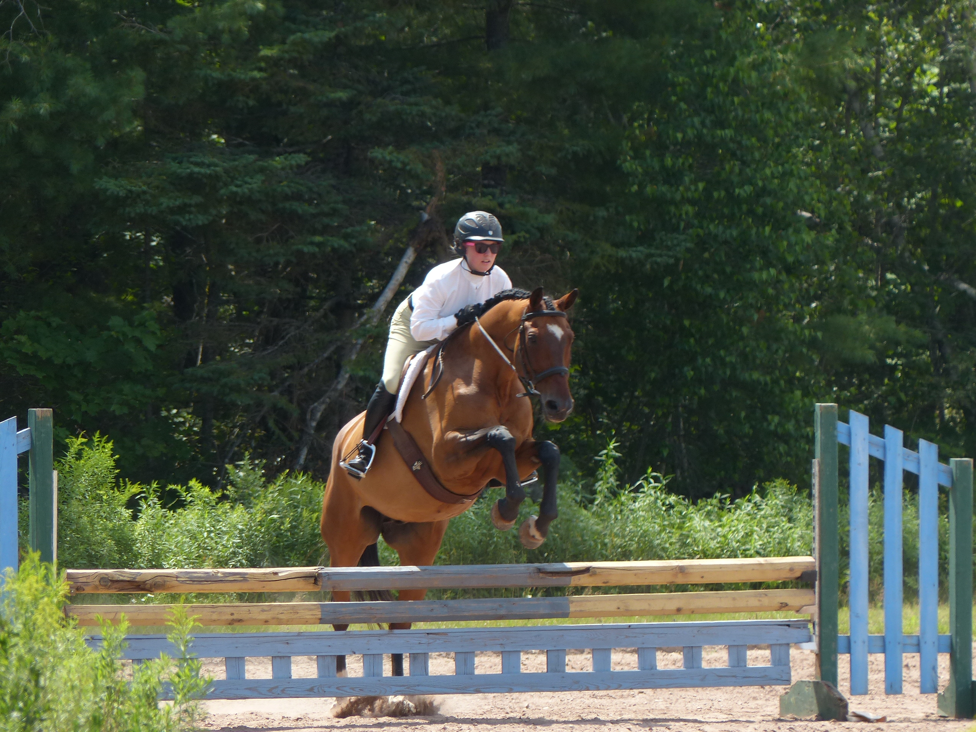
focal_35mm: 485
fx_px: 13675
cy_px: 366
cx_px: 488
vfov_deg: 3.1
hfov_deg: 4.1
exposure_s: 1/500
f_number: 3.5
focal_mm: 87.3
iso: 100
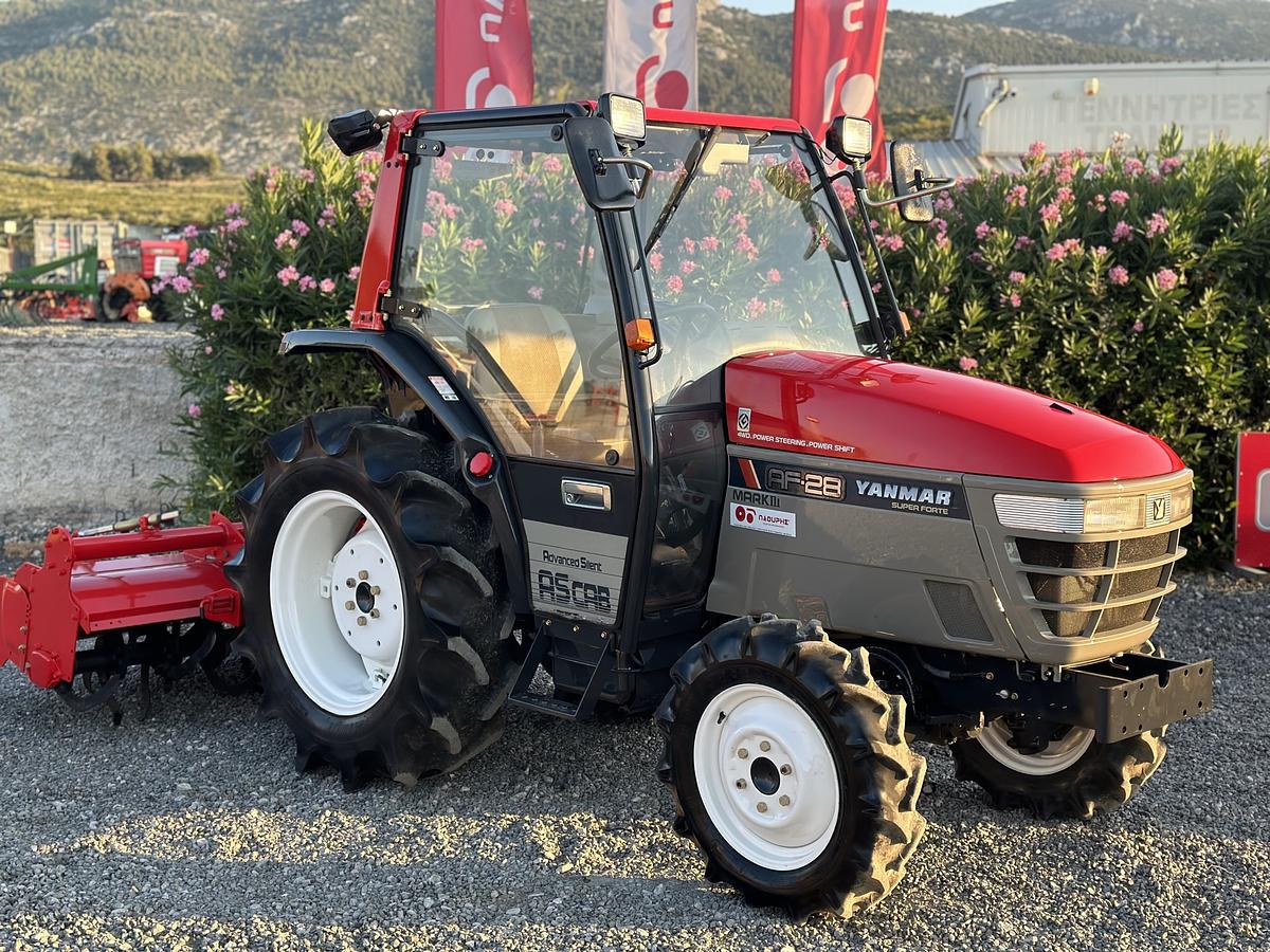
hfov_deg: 39.7
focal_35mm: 48
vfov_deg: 30.3
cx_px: 635
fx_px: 1761
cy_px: 476
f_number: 1.78
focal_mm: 6.86
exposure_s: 1/638
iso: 80
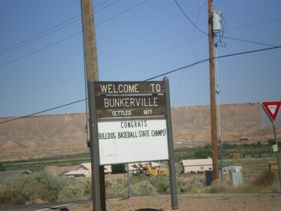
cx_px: 140
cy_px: 106
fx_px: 852
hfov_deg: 18.7
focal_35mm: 105
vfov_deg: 14.1
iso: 64
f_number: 8
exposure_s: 1/250
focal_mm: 17.3
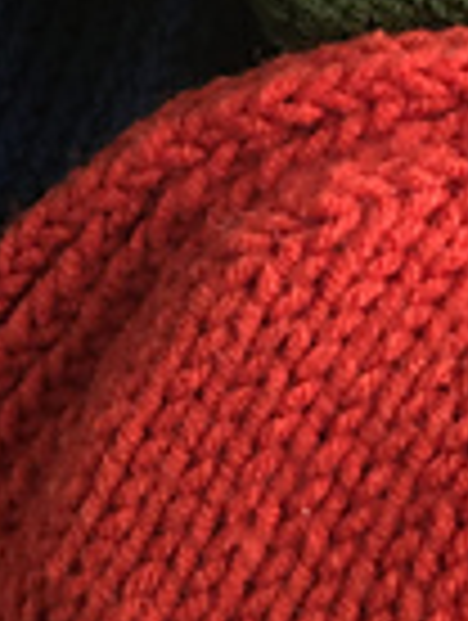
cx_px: 218
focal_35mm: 105
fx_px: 1887
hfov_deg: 14.1
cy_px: 76
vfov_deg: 18.4
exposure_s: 1/10
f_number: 2.2
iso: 80
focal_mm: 4.15
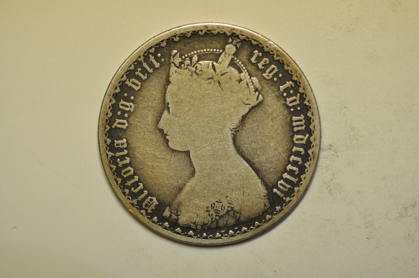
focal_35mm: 90
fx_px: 1046
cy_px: 139
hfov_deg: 22.6
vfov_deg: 15.2
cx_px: 210
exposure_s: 1/250
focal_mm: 60
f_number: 4
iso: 450
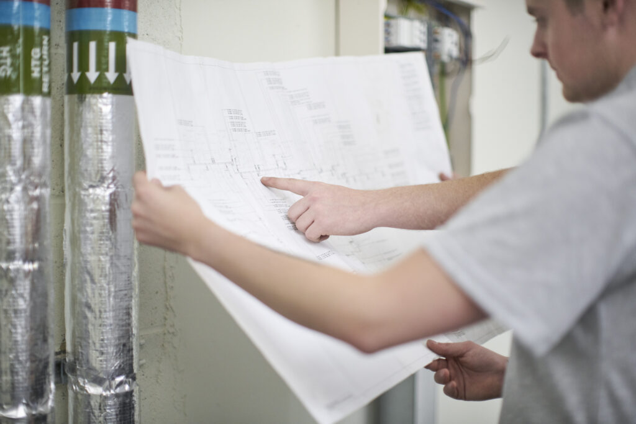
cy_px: 212
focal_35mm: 50
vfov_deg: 27.0
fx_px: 883
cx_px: 318
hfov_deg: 39.6
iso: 640
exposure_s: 1/80
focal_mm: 50
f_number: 1.2
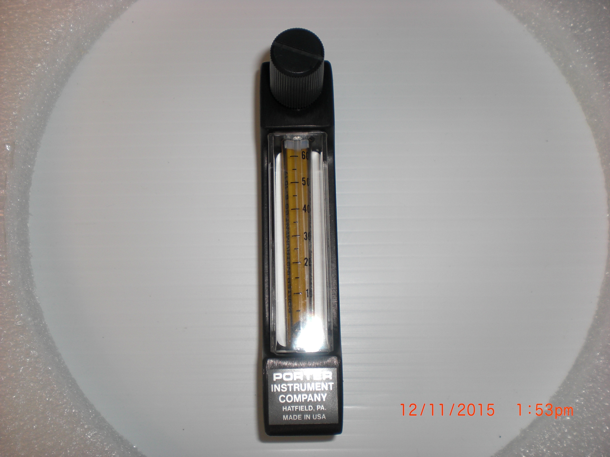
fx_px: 670
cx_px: 305
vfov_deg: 37.7
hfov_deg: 49.0
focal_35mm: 38
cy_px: 228
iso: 64
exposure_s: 1/60
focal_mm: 6.3
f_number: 3.1
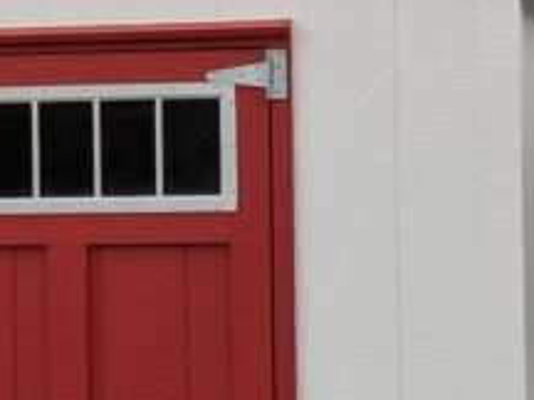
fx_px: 3733
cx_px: -62
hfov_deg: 8.1
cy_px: 188
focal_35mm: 242
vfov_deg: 6.1
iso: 42
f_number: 1.89
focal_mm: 5.43
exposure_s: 1/422
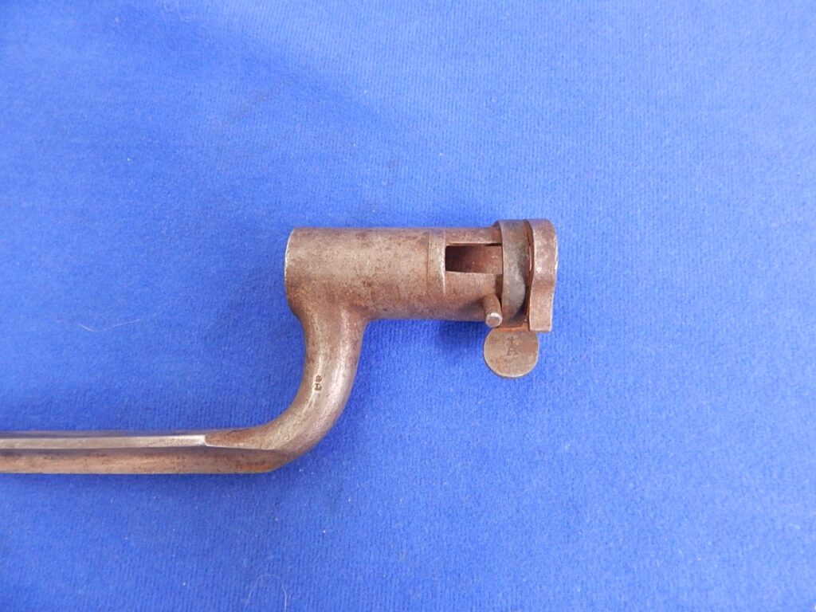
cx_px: 408
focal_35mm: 22
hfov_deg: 76.4
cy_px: 306
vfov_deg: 61.1
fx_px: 519
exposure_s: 1/8
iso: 450
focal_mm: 4
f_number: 3
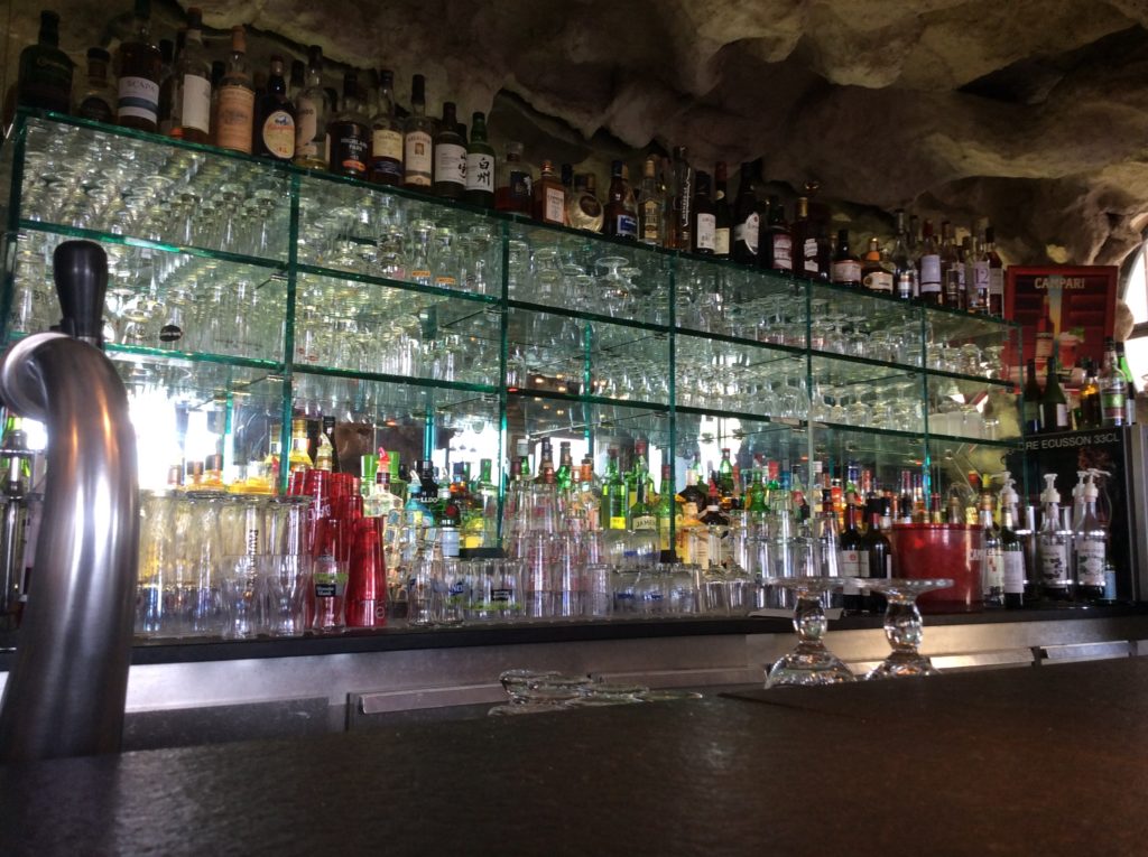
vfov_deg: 44.1
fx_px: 1060
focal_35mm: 32
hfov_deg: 56.9
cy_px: 428
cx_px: 574
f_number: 2.4
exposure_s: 1/25
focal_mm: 3.3
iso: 40
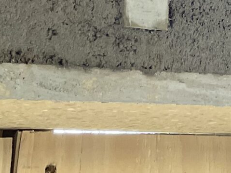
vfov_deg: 9.6
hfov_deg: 13.5
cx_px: 325
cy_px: -231
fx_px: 927
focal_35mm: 139
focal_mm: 4.2
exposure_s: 1/100
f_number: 1.6
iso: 100
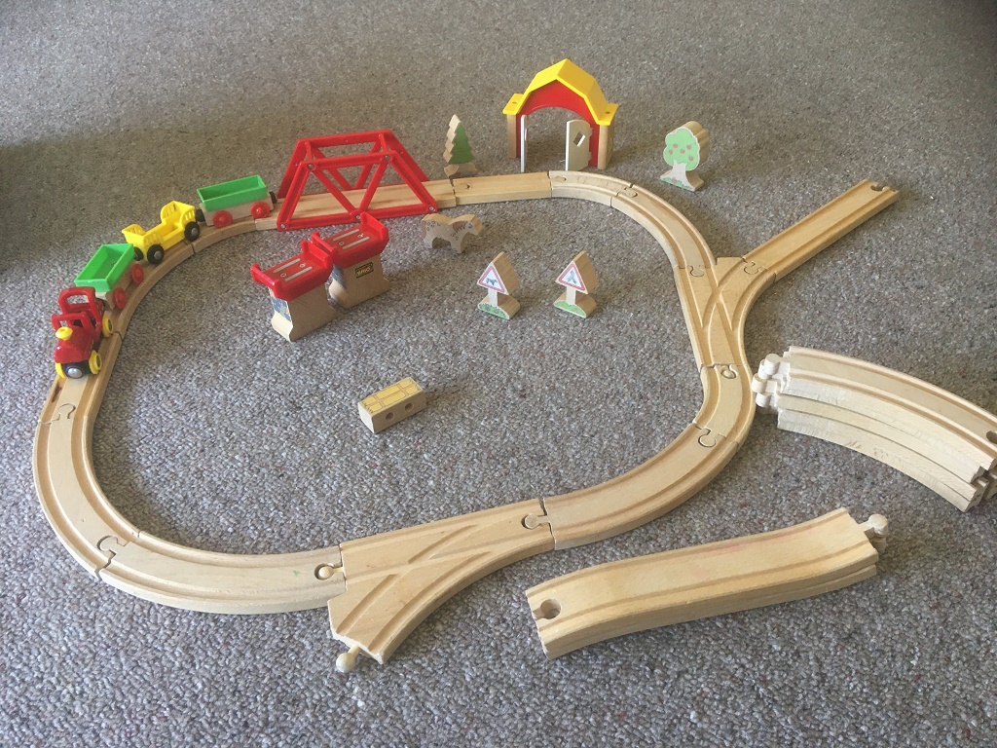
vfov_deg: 48.2
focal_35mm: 29
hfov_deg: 61.7
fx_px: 835
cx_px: 498
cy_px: 374
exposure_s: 1/33
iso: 125
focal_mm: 4.15
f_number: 2.2
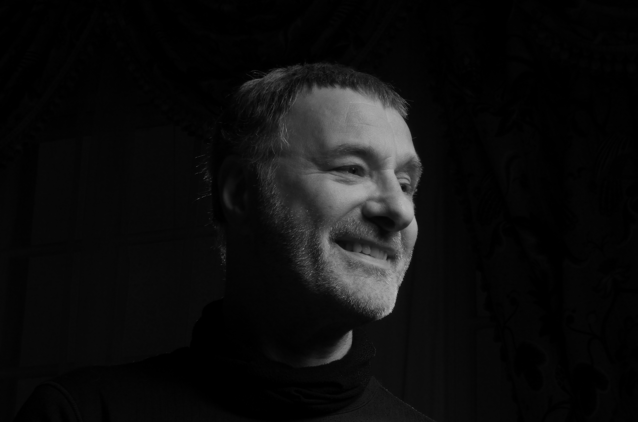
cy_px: 211
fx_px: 1857
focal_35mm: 105
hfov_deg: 19.5
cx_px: 319
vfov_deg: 13.0
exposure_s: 1/200
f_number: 29
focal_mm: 70
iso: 100
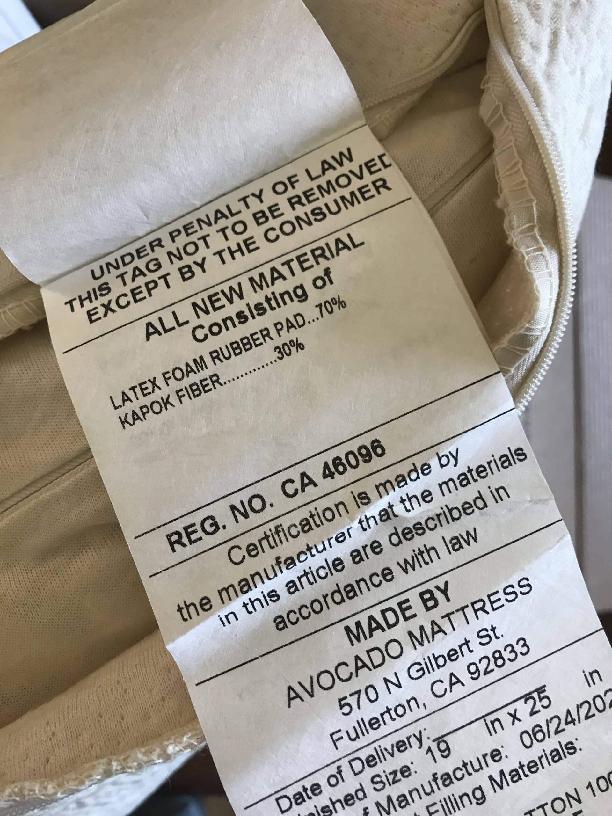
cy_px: 408
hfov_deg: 49.7
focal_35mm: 28
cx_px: 306
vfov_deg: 63.4
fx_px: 660
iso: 32
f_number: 1.8
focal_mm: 3.99
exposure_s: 1/30
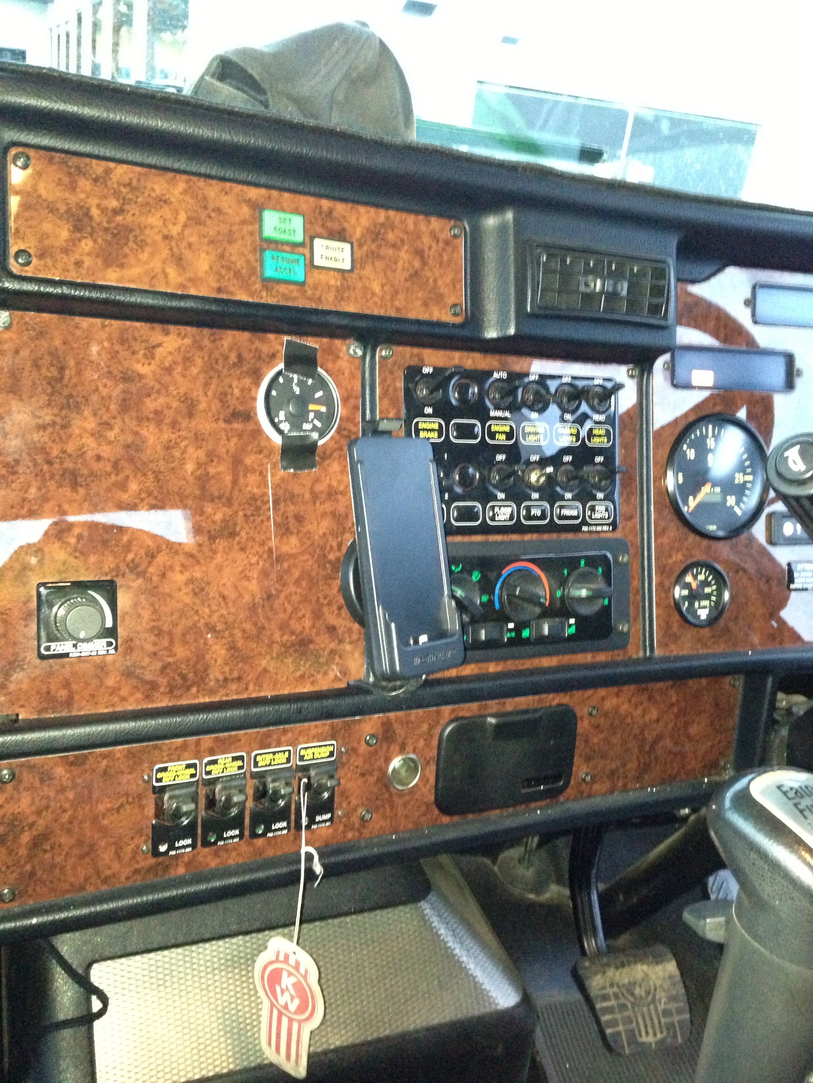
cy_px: 542
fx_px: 1033
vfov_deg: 55.4
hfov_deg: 42.9
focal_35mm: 33
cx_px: 406
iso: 800
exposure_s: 1/16
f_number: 2.4
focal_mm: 4.13
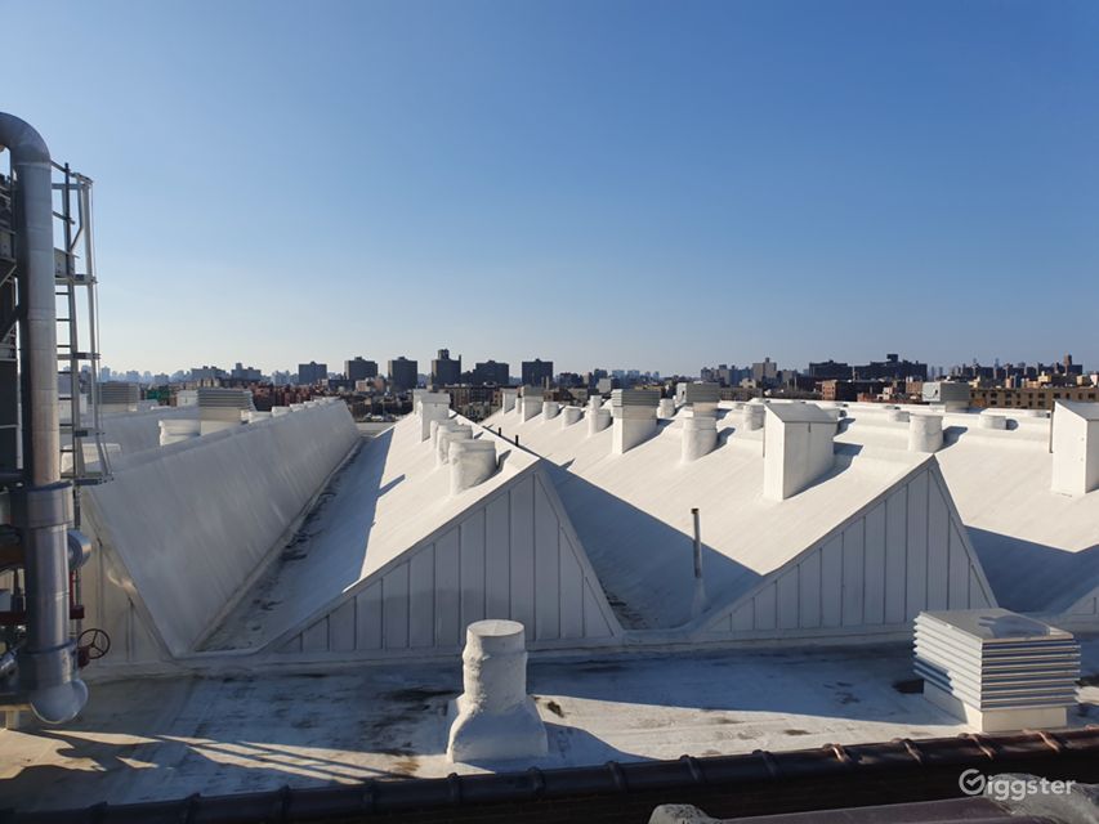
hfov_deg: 67.3
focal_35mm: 26
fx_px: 826
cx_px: 550
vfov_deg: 53.1
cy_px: 412
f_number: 2.4
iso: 50
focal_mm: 4.32
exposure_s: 1/2552
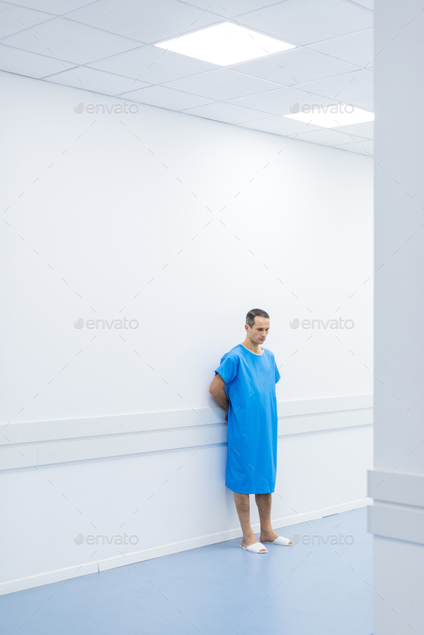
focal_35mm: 50
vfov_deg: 39.6
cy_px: 318
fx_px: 883
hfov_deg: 27.0
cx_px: 212
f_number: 2.5
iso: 800
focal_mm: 50
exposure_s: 1/200
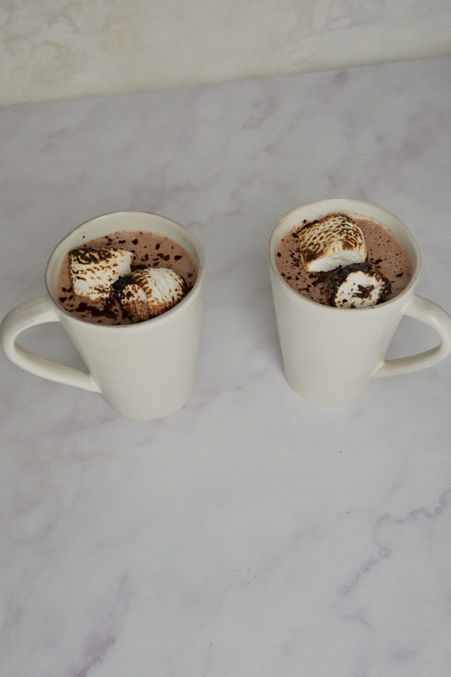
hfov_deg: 37.8
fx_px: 658
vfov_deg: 54.4
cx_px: 226
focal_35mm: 35
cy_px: 338
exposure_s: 1/210
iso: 500
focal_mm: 23
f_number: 4
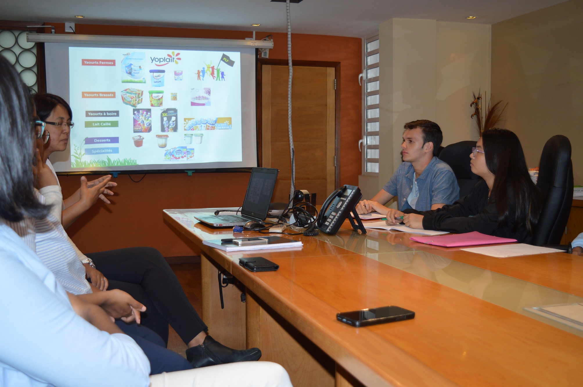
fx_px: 655
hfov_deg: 48.0
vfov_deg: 33.0
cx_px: 292
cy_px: 194
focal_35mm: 40
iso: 400
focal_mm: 27
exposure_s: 1/60
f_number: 4
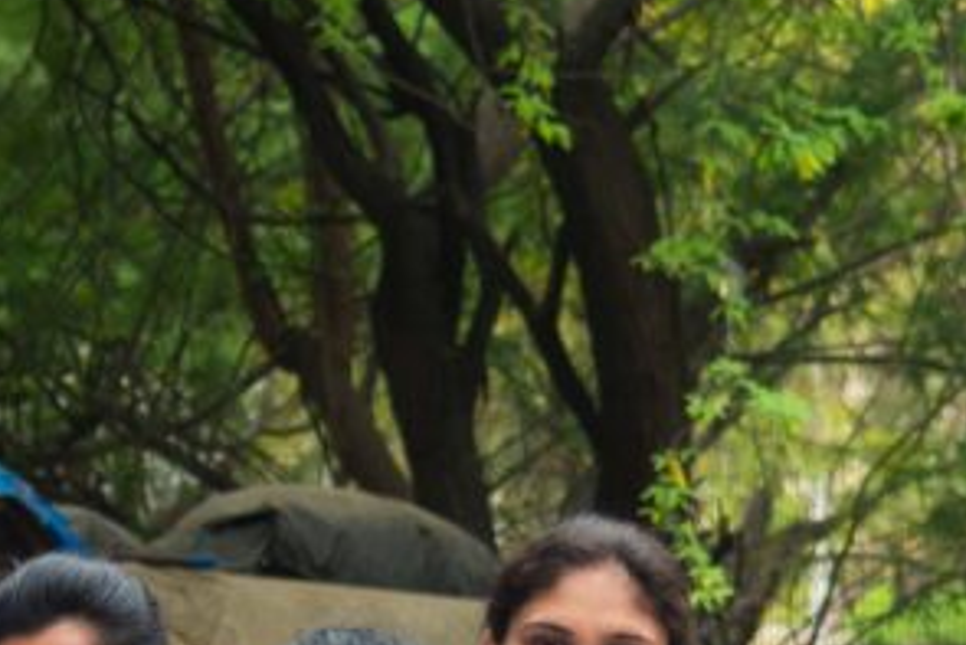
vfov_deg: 3.9
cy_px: 1449
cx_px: -445
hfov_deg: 5.9
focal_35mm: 347
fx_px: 9315
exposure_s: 1/100
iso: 100
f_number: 4
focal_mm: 50
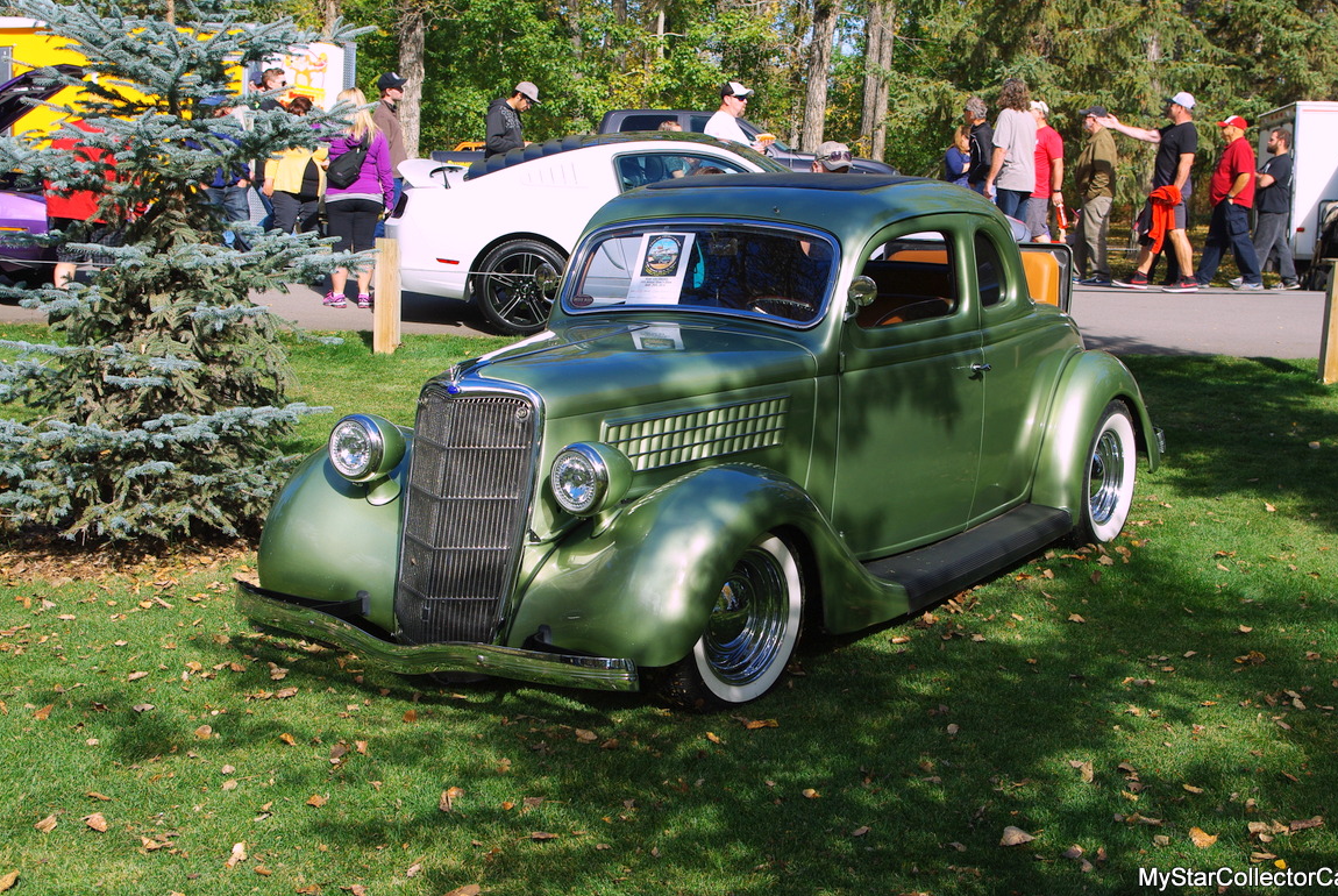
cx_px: 691
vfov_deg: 28.2
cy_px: 453
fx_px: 1786
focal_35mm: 48
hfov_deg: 41.1
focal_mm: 30.63
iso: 100
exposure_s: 1/180
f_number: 6.7
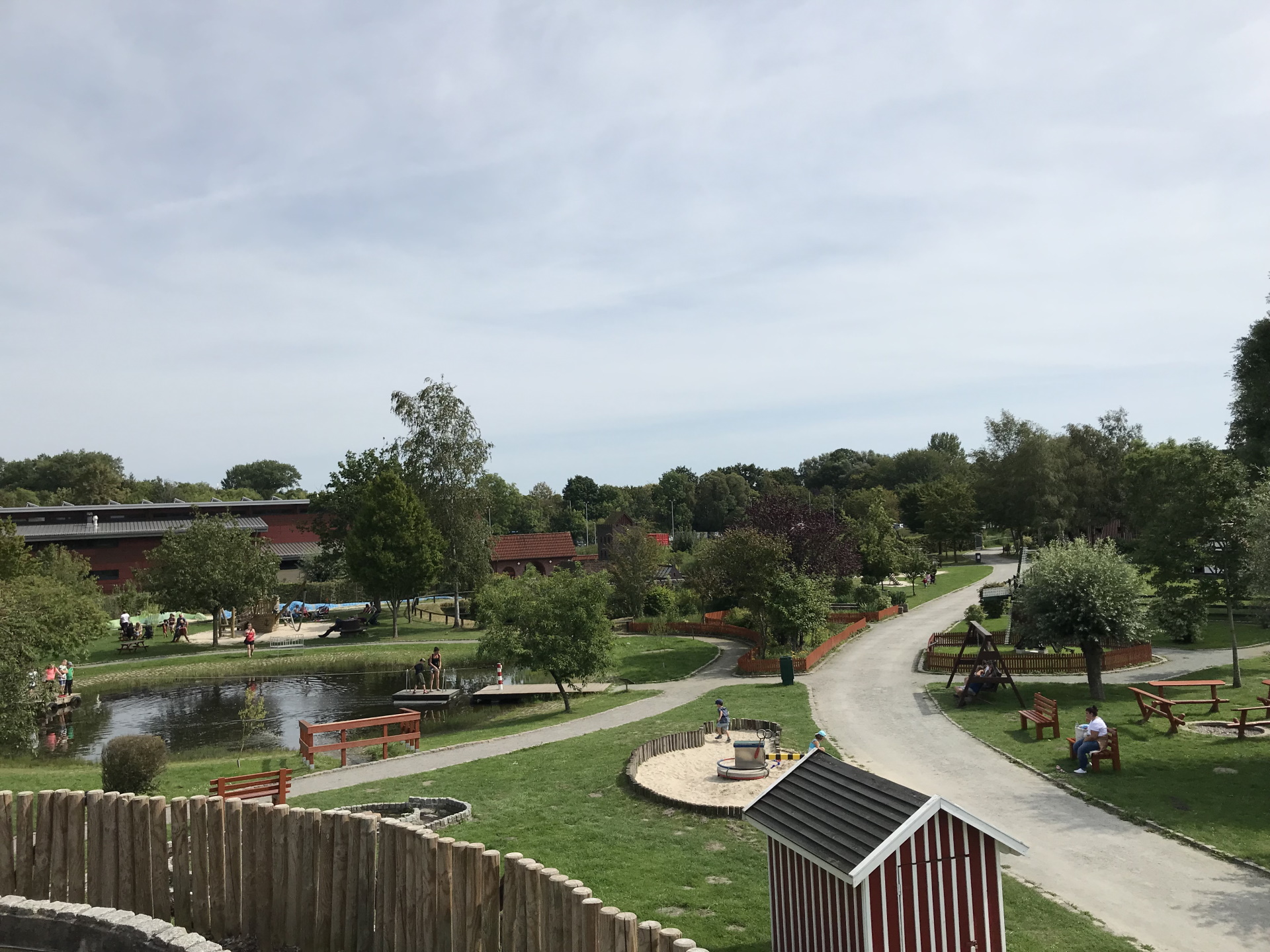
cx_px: 635
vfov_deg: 49.7
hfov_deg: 63.4
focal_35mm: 28
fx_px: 1027
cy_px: 476
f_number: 1.8
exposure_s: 1/3831
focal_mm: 3.99
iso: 20
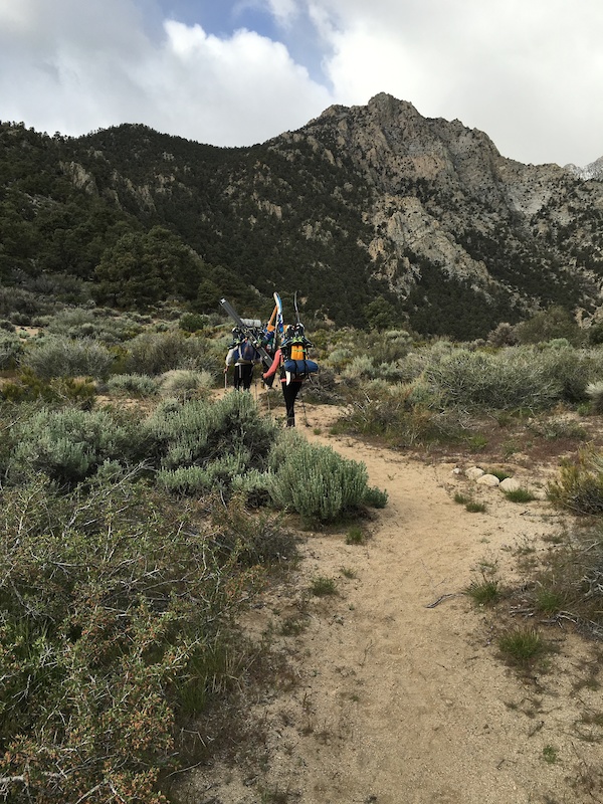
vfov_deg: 61.7
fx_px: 674
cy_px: 402
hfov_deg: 48.2
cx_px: 302
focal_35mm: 29
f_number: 2.2
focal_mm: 4.15
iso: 25
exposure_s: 1/493
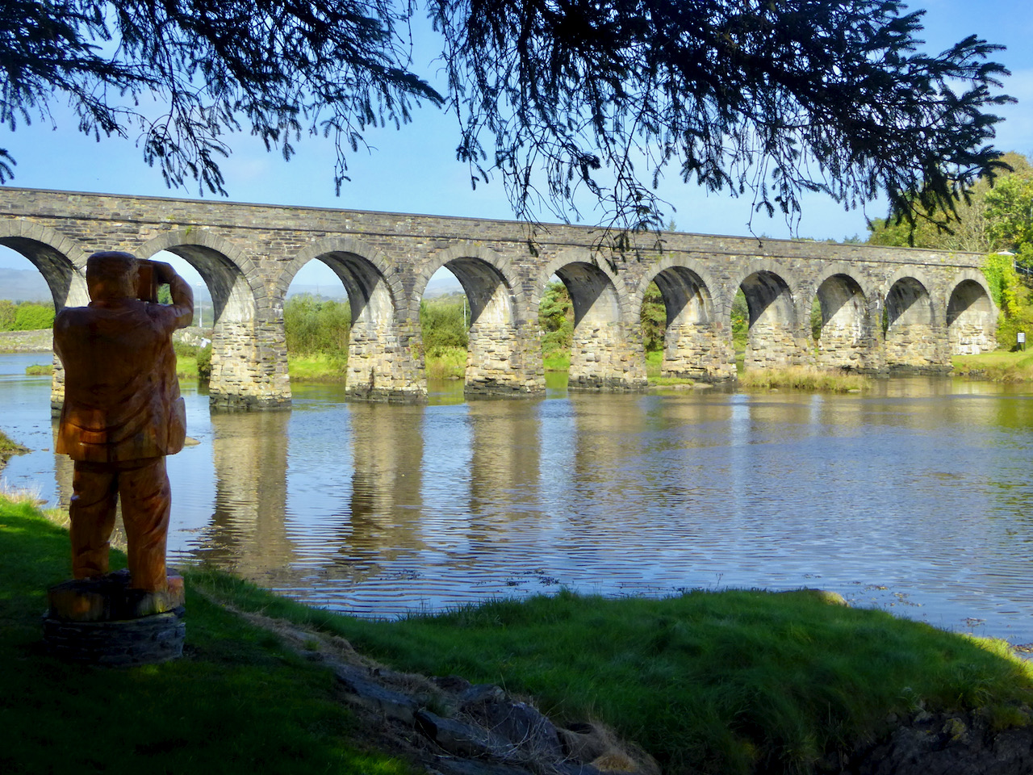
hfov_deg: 40.4
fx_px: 1403
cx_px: 516
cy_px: 388
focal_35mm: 47
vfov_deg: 30.9
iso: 200
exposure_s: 1/320
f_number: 7.1
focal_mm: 8.4
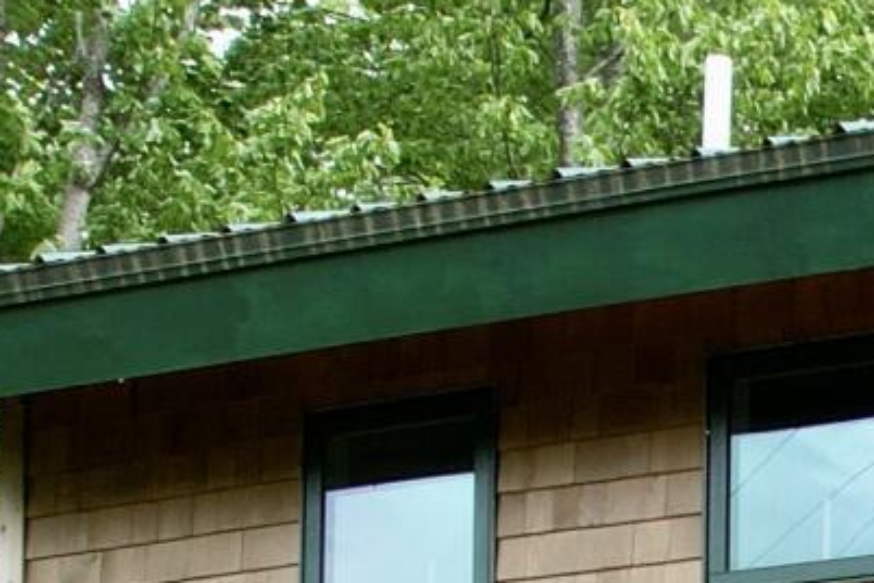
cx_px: 1820
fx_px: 3981
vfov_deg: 7.4
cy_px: 1719
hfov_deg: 11.2
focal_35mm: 164
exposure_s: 1/240
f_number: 2.8
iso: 100
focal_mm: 8.38
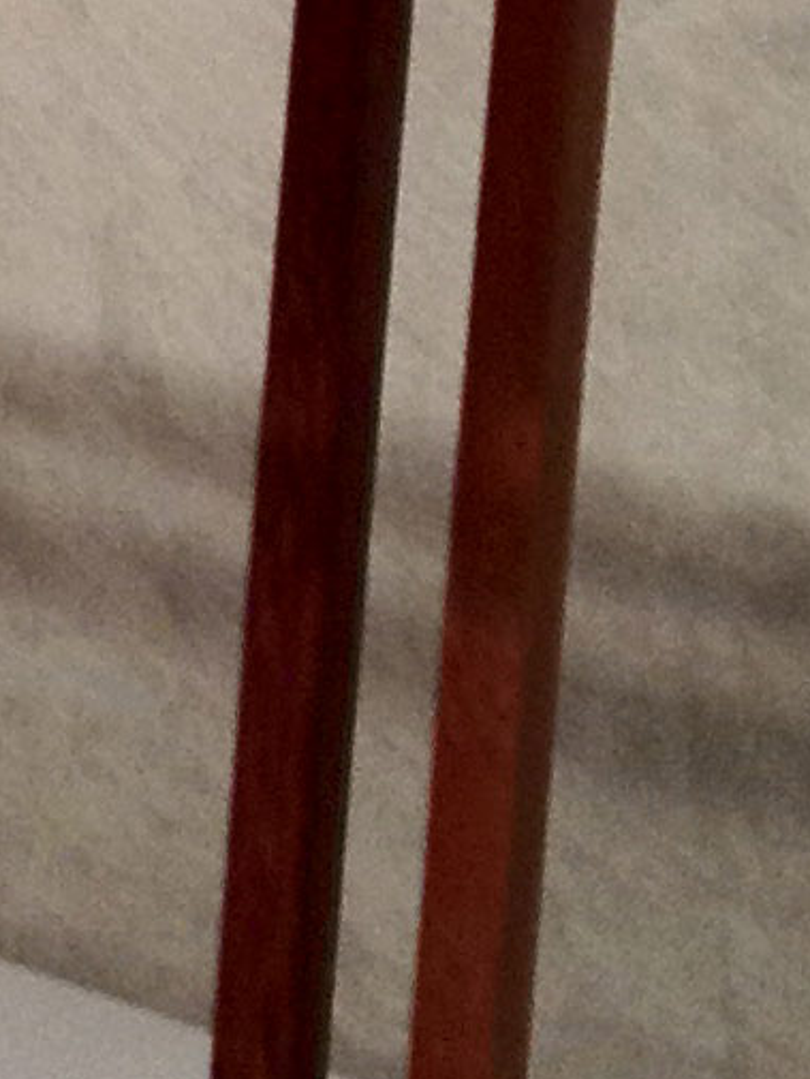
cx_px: -1336
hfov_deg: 6.2
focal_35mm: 226
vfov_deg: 8.6
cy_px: -515
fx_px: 7048
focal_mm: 4.28
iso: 125
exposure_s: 1/20
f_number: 2.4
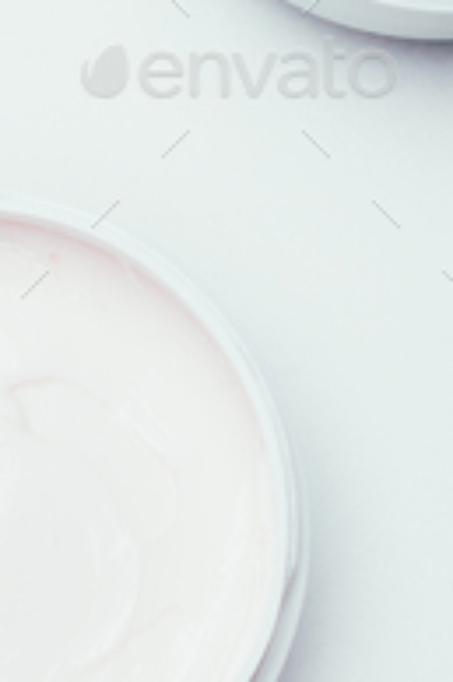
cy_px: 1097
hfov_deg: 5.9
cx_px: -298
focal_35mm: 228
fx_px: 4311
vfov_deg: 8.8
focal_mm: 50
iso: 100
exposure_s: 1/160
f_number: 11
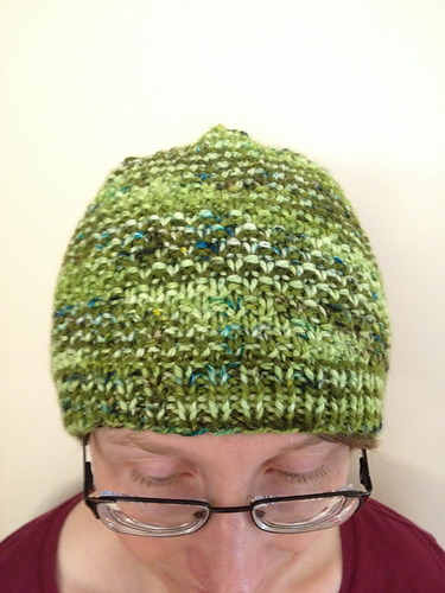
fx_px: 600
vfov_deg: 52.6
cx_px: 222
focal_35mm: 35
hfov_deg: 40.7
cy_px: 296
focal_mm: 4.28
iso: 320
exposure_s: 1/15
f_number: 2.4
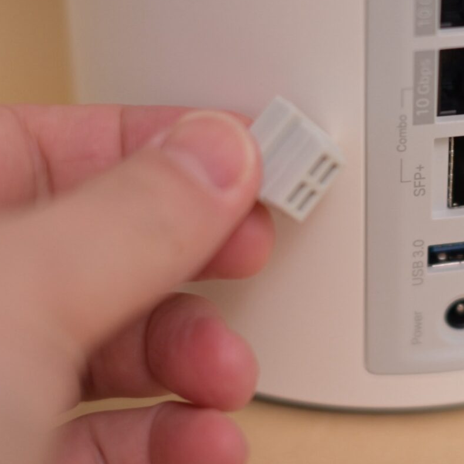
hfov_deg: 17.3
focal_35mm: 99
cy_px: 170
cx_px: 432
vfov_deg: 17.5
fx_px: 1501
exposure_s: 1/60
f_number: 2
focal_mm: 40
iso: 640
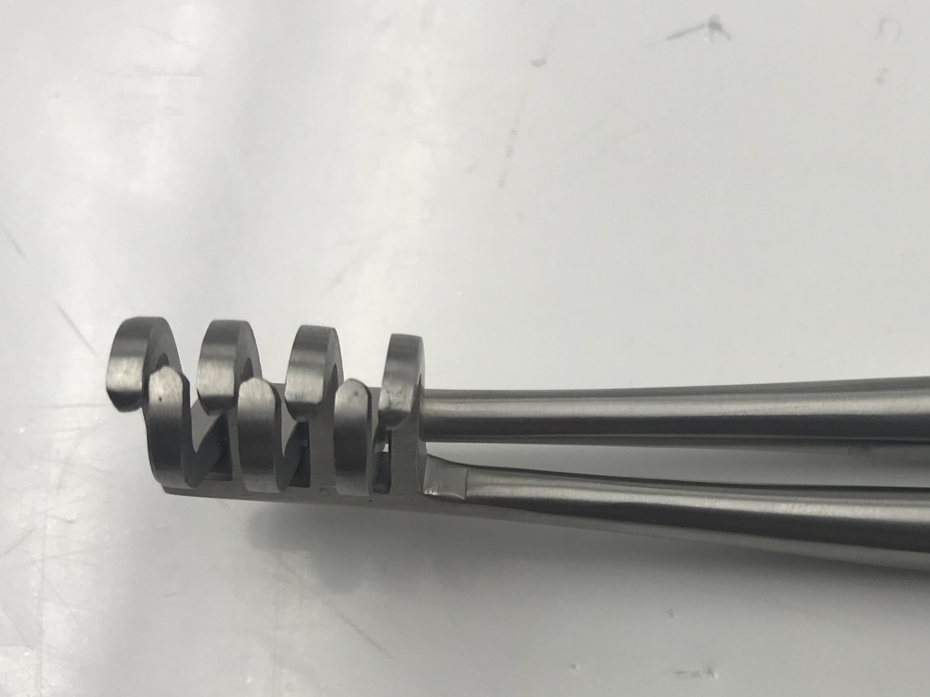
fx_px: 1343
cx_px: 717
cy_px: 479
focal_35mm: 50
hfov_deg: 37.1
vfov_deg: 28.9
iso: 20
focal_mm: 3.99
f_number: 1.8
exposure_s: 1/375
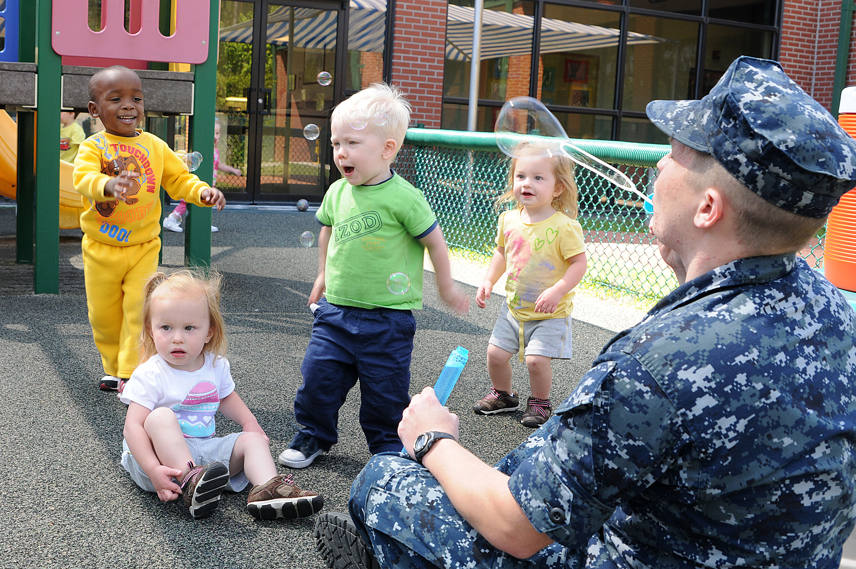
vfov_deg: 36.8
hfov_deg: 53.2
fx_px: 855
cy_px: 284
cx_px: 428
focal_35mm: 36
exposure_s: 1/100
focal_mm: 24
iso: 250
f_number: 6.3
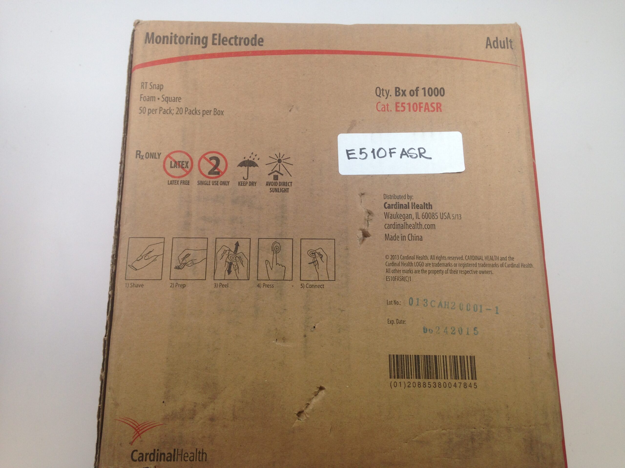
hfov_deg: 55.4
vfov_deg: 42.9
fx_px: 596
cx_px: 312
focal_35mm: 33
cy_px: 234
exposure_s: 1/40
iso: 50
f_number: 2.4
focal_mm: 4.12
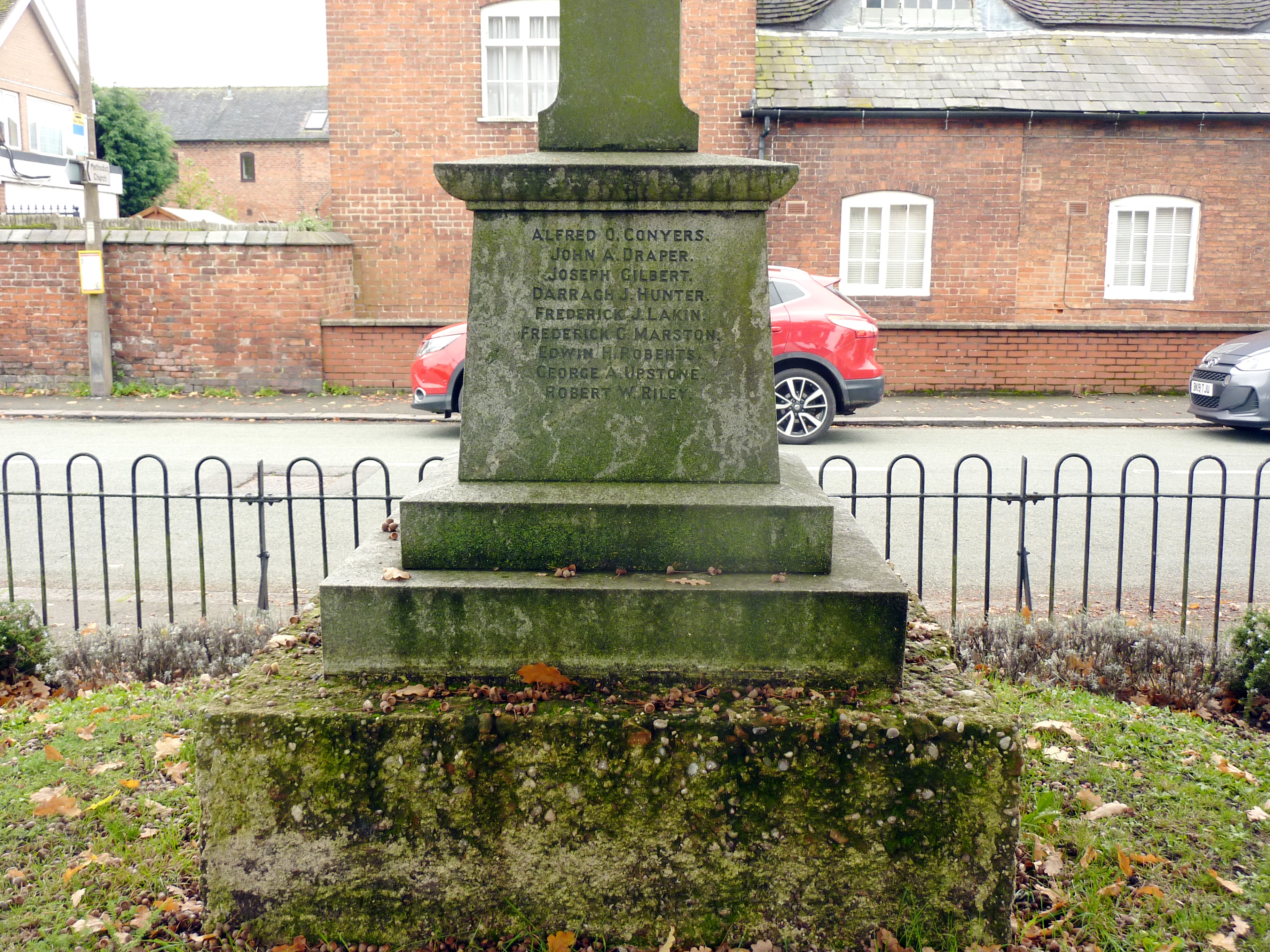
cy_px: 476
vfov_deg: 40.7
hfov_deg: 52.6
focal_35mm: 35
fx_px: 1284
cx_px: 635
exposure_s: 1/30
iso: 125
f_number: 3.5
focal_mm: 5.7
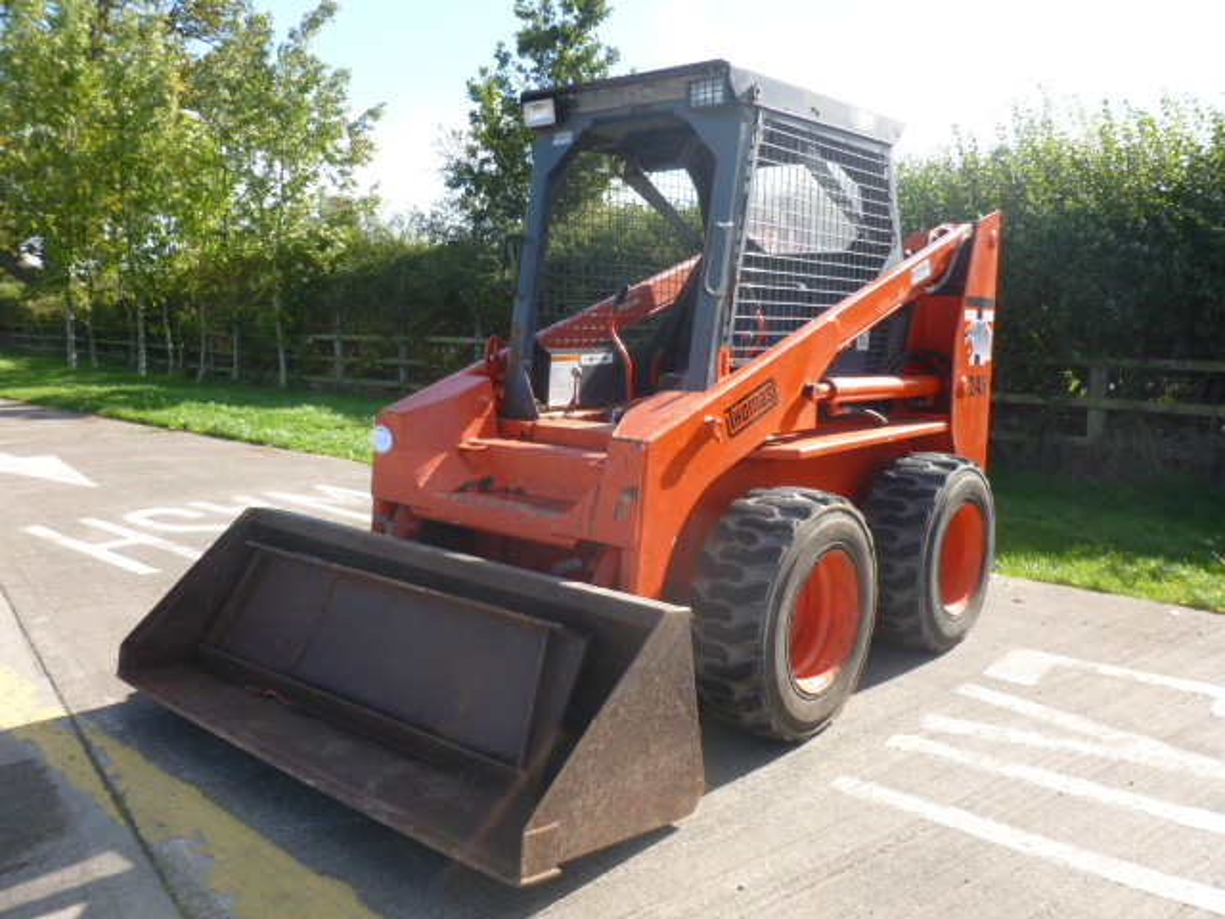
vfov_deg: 49.7
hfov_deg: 63.4
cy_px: 460
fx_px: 991
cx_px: 612
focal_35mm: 28
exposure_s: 1/320
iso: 100
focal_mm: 5
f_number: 3.3
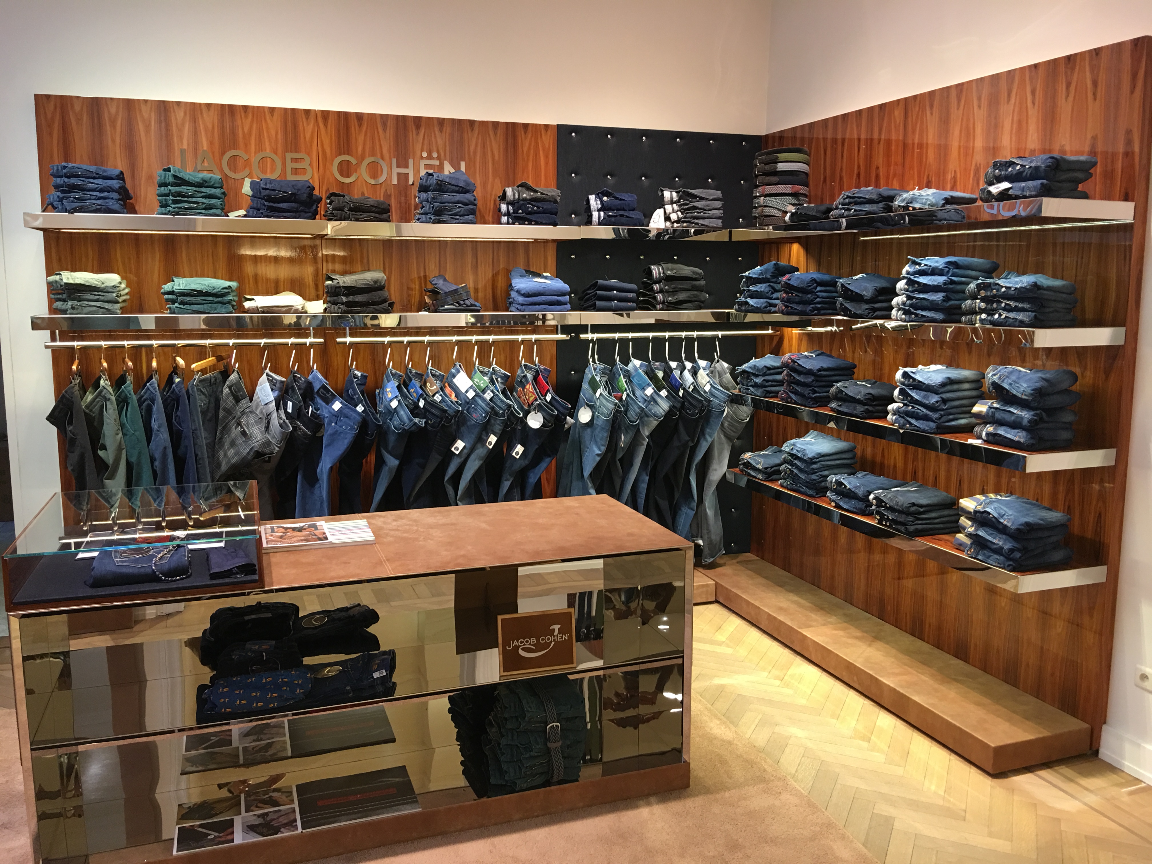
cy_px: 432
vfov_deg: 48.2
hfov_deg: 61.7
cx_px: 576
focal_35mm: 29
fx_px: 965
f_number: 2.2
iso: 64
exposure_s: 1/17
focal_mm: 4.15
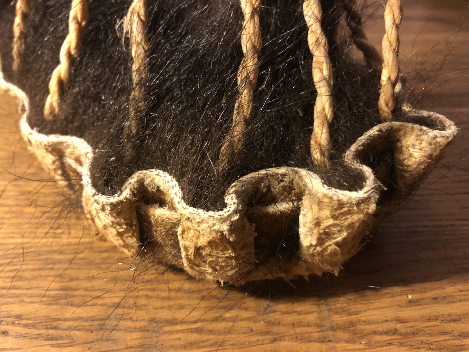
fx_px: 379
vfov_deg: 49.7
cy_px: 176
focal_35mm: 28
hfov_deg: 63.4
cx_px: 234
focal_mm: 4
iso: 80
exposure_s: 1/6
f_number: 1.8
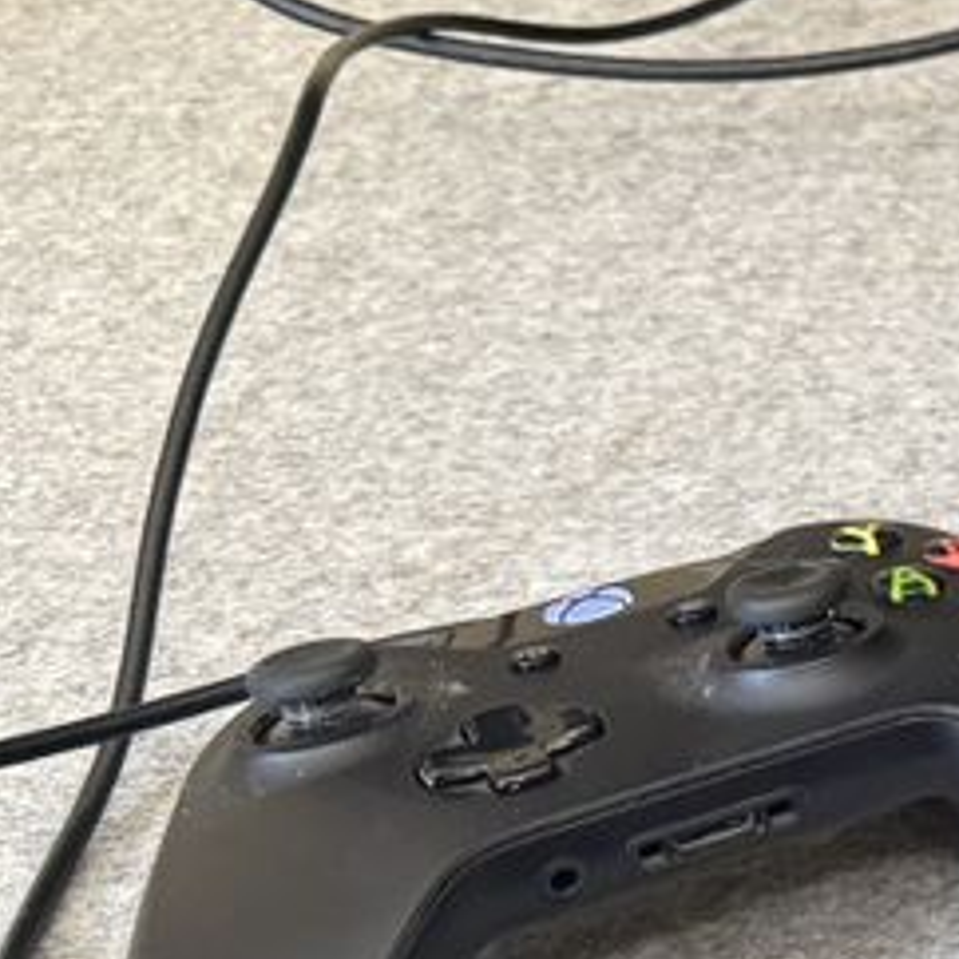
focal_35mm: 105
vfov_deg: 16.6
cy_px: 376
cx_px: 2168
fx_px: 3291
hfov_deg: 13.2
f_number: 1.78
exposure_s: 1/60
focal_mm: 6.76
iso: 400
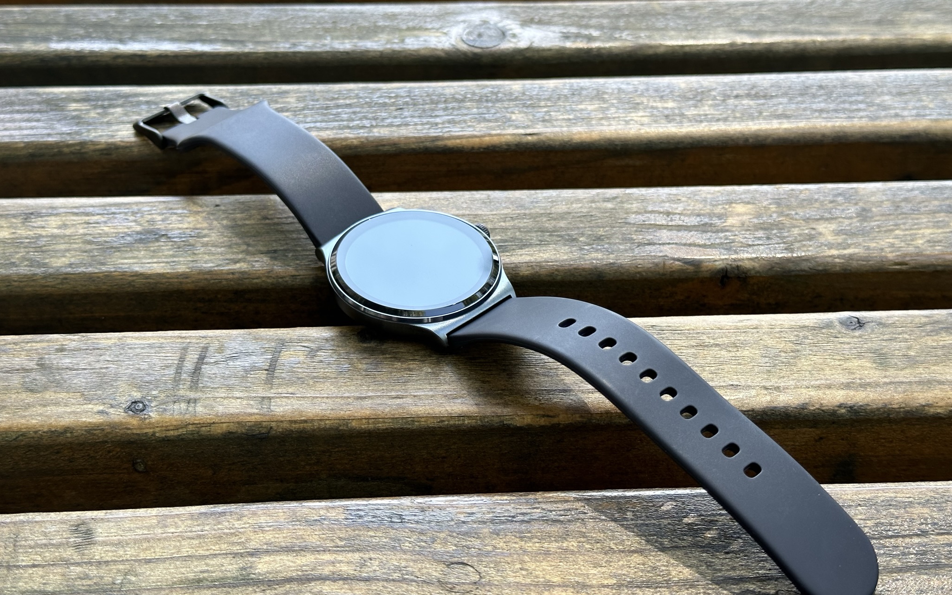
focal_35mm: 51
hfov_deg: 39.6
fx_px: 1323
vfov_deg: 25.3
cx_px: 476
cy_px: 290
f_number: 1.78
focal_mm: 6.86
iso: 64
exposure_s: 1/372
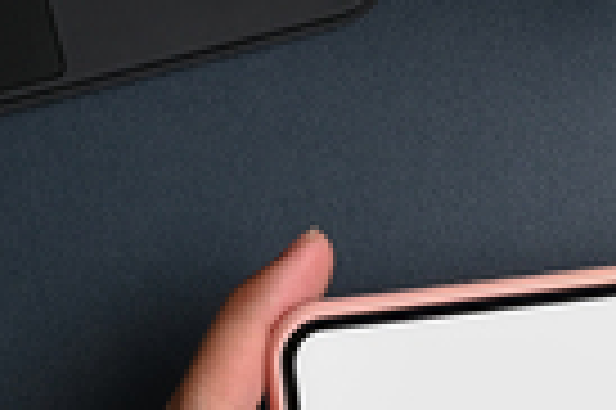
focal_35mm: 198
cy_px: 439
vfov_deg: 6.9
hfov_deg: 10.4
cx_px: 337
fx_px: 3384
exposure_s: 1/10
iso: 250
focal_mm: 46
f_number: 11
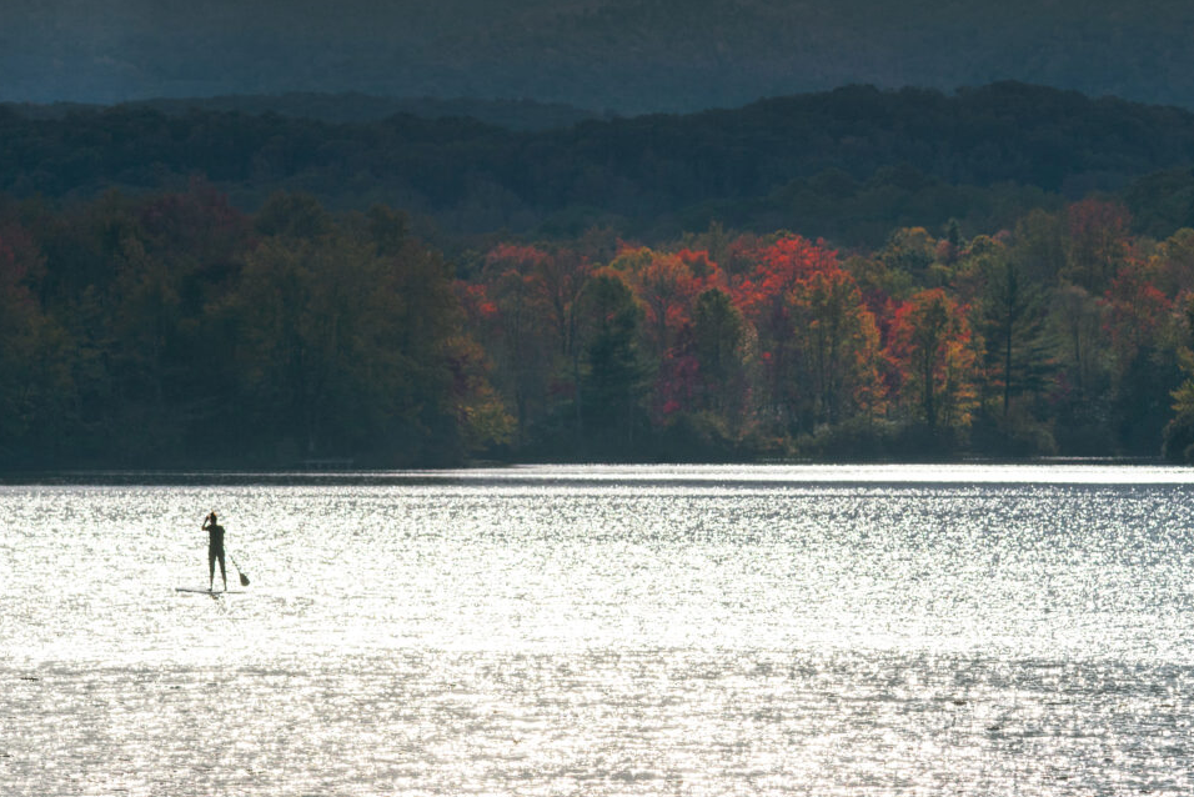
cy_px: 230
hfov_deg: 9.1
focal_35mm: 227
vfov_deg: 6.1
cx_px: 643
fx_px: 7531
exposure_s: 1/3200
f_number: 4.5
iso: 200
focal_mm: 106
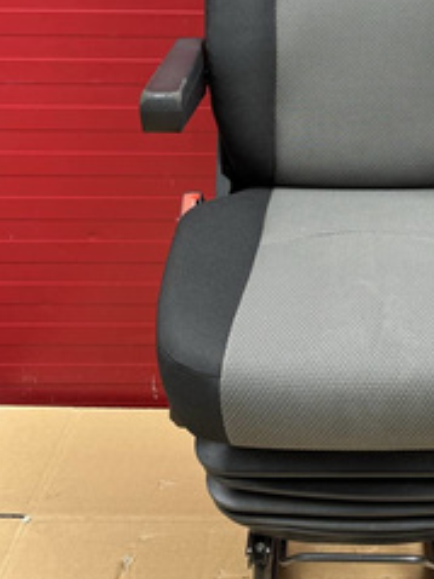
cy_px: 133
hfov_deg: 29.0
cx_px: 352
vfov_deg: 37.8
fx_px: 820
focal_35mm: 49
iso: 40
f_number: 1.6
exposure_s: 1/179
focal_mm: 5.1
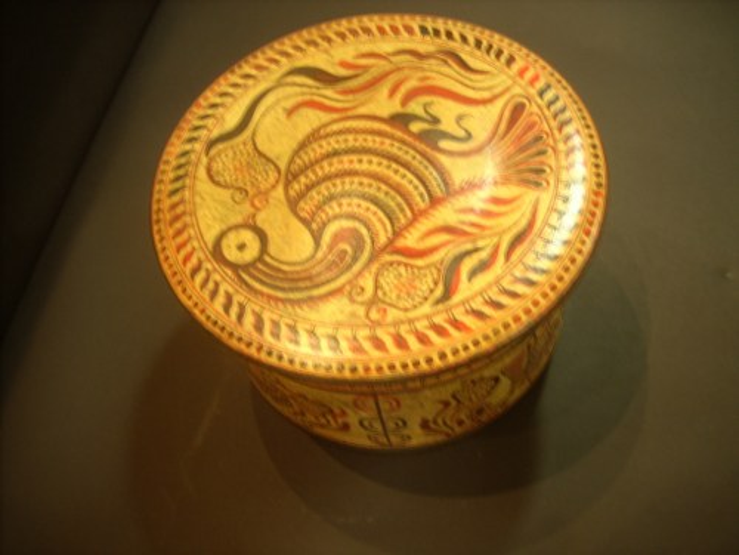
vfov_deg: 38.7
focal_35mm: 37
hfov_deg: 50.1
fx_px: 790
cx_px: 370
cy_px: 278
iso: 64
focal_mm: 6.2
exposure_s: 1/5.7
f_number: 2.8
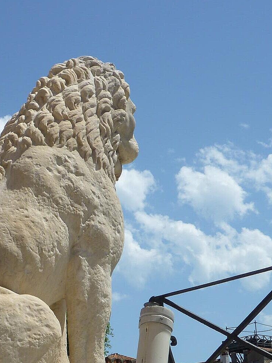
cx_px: 43
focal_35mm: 90
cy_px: 261
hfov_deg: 16.3
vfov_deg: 21.6
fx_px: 943
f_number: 4.3
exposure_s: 1/800
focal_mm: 7.8
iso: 80
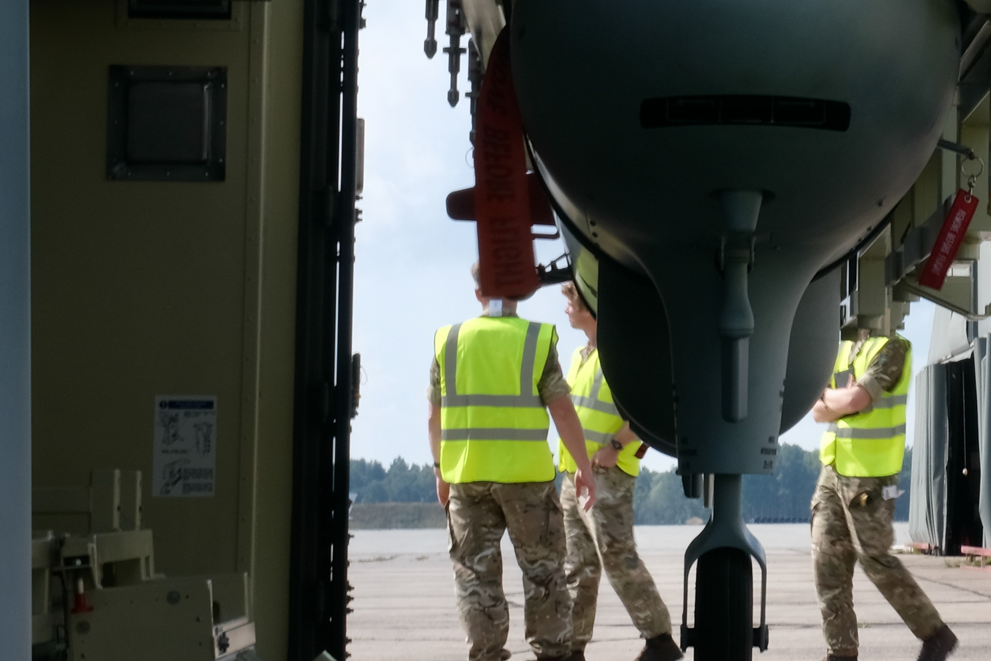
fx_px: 3881
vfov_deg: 9.7
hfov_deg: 14.0
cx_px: 1243
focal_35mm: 141
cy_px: 107
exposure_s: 1/45
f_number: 22
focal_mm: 31.1
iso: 200
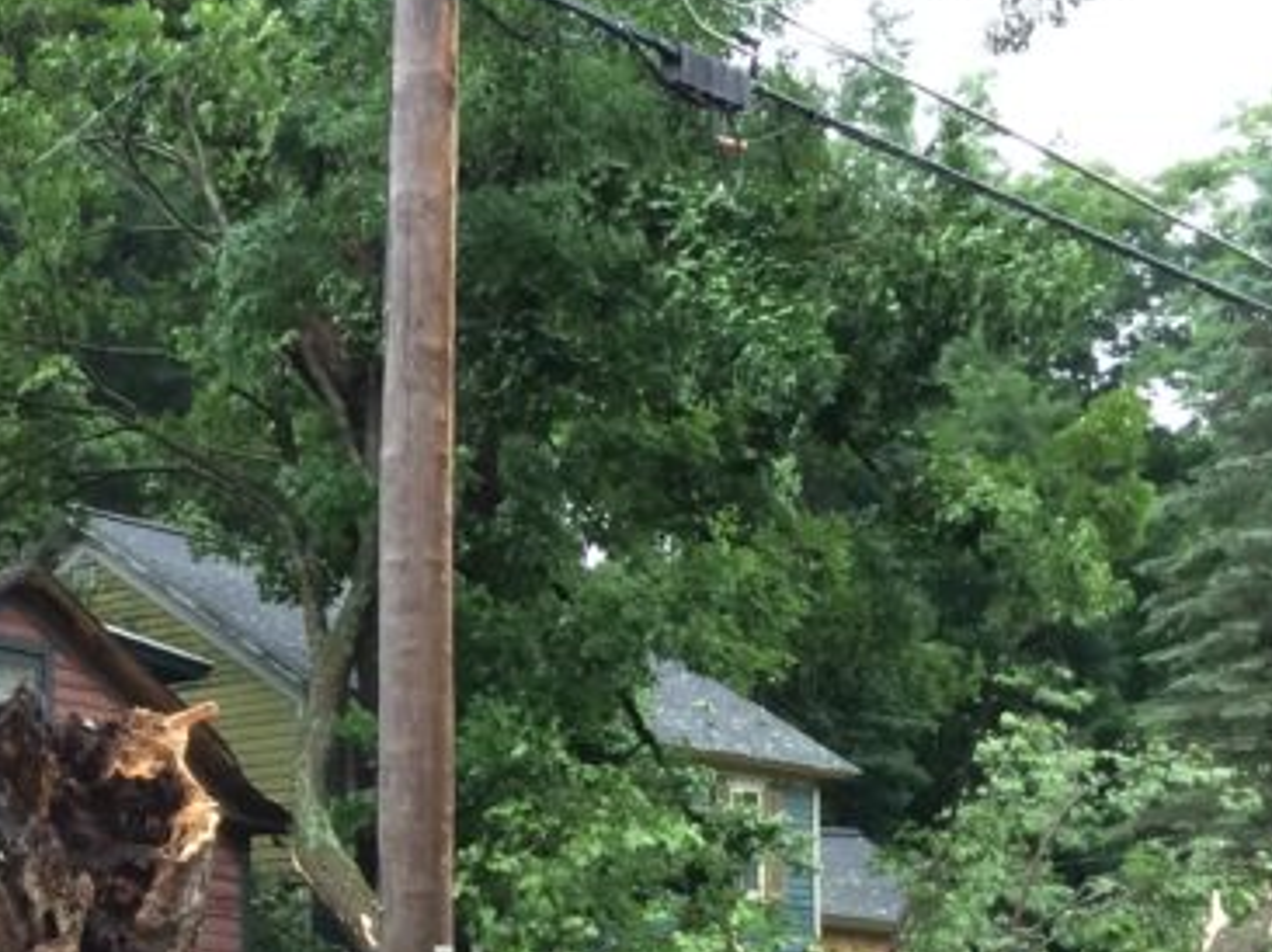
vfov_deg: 17.3
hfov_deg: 22.0
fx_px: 3085
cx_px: -142
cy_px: 889
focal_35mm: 84
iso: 50
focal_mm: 4.12
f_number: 2.2
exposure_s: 1/30
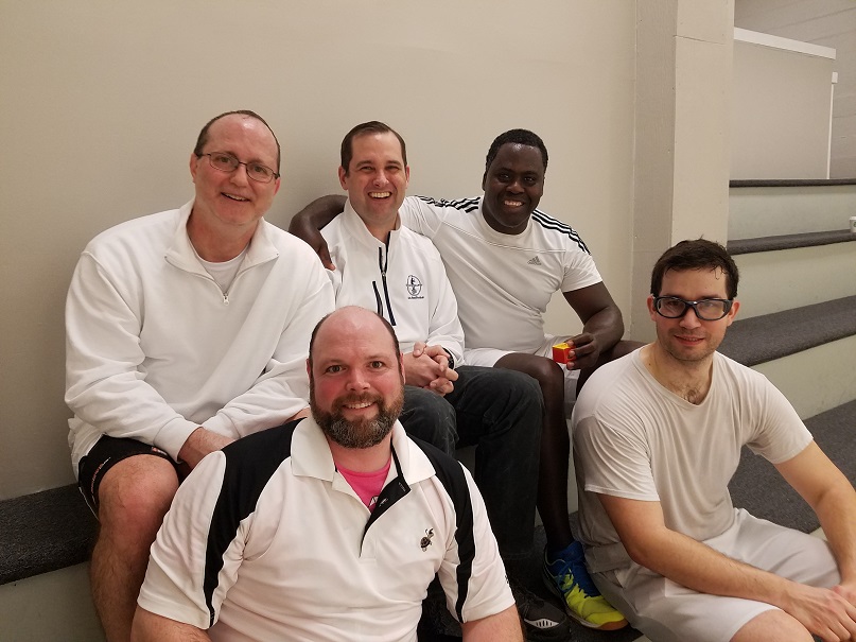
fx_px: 643
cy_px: 321
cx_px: 428
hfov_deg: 67.3
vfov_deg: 53.1
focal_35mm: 26
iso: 160
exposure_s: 1/40
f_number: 1.7
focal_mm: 4.2
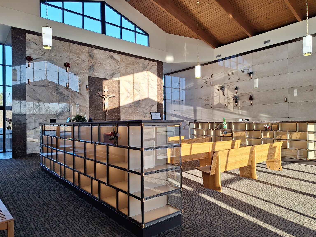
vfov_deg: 58.9
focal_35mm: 23
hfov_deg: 73.9
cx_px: 158
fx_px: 210
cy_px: 118
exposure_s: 1/217
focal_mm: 5.54
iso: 40
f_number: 1.8
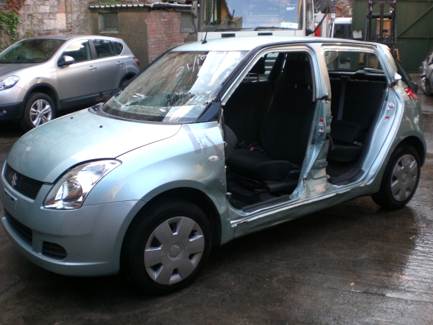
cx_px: 216
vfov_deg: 37.7
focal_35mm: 38
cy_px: 162
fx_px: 475
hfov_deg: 49.0
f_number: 3.1
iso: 100
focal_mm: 6.3
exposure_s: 1/100
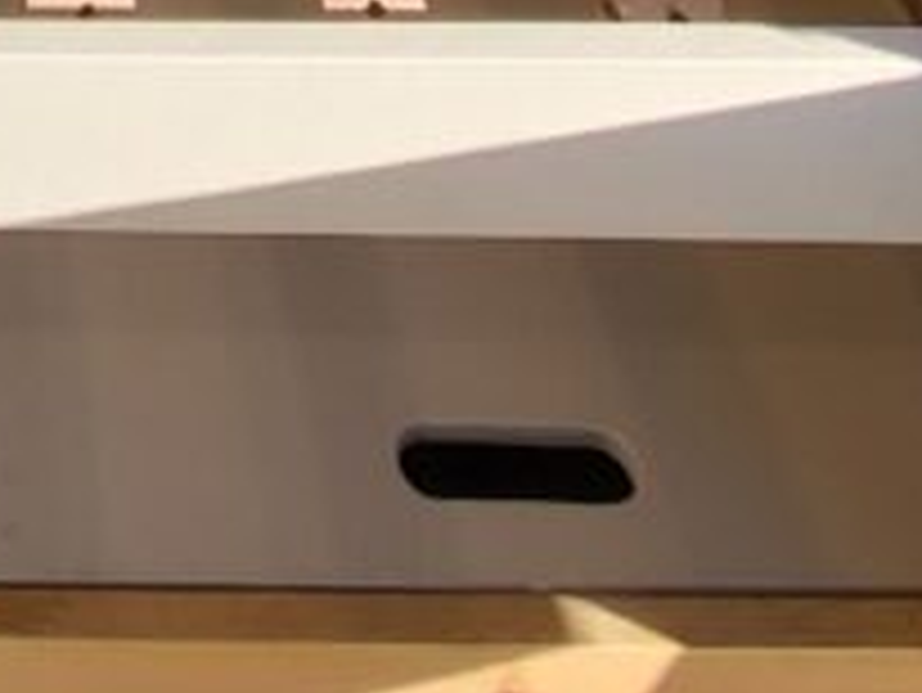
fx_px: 1732
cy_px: -1170
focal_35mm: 65
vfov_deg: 13.0
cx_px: -279
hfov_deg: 25.6
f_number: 2.2
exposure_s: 1/261
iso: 32
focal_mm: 1.74
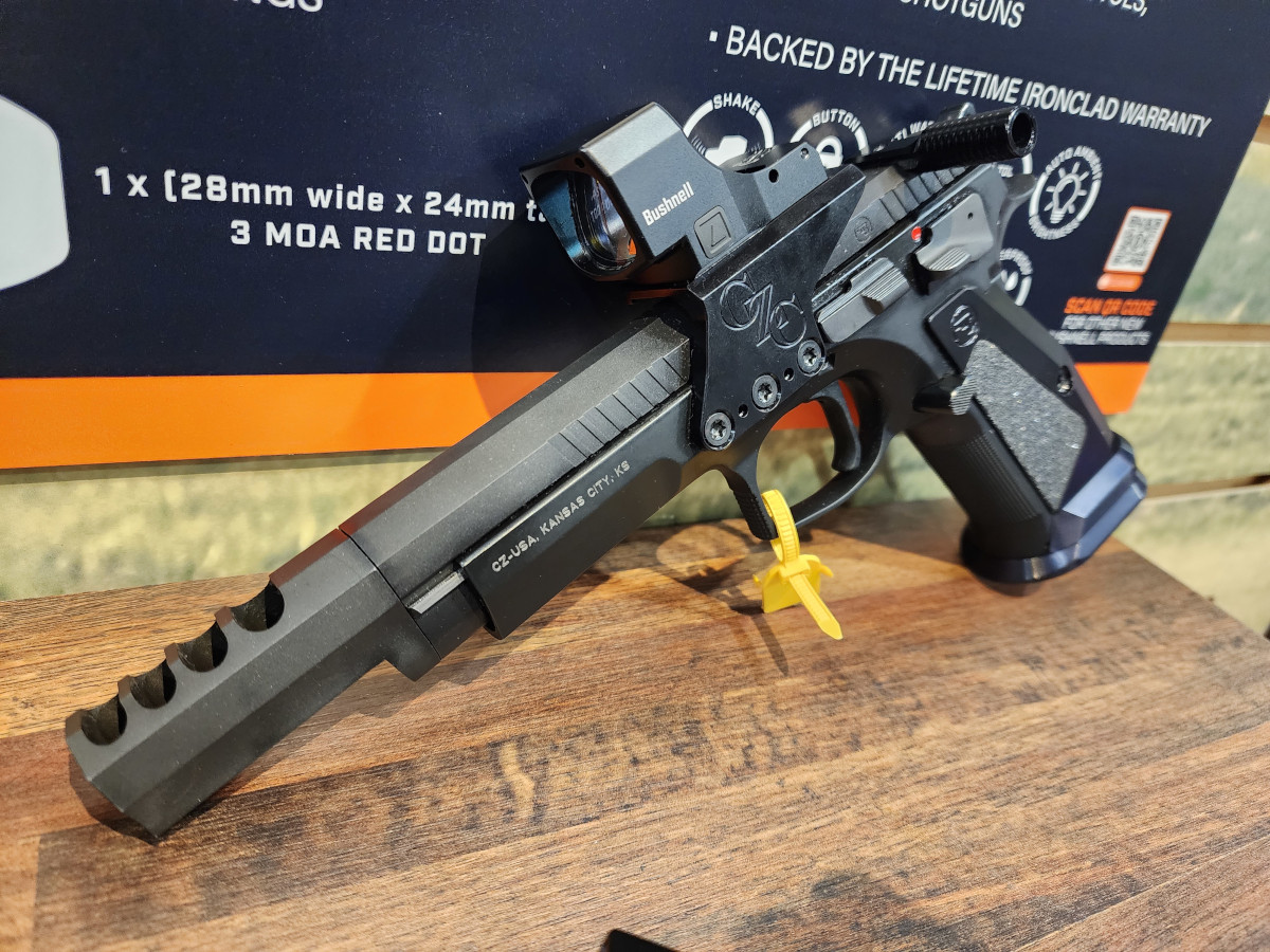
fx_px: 844
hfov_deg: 73.9
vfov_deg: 58.9
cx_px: 635
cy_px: 476
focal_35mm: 23
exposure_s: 1/60
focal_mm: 6.4
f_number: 1.8
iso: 800
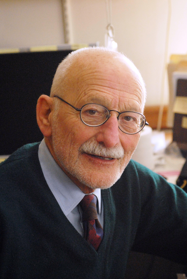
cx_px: 94
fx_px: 816
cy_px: 140
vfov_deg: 19.4
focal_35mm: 105
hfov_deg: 13.1
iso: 1000
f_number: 4
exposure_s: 1/60
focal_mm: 70
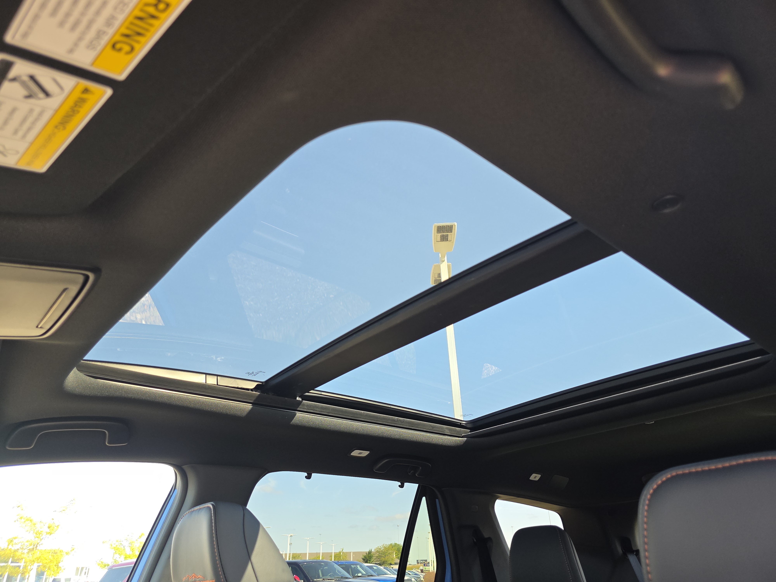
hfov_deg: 73.9
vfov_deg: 58.9
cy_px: 291
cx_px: 388
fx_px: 516
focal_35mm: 23
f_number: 1.7
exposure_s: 1/180
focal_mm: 6.3
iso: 50
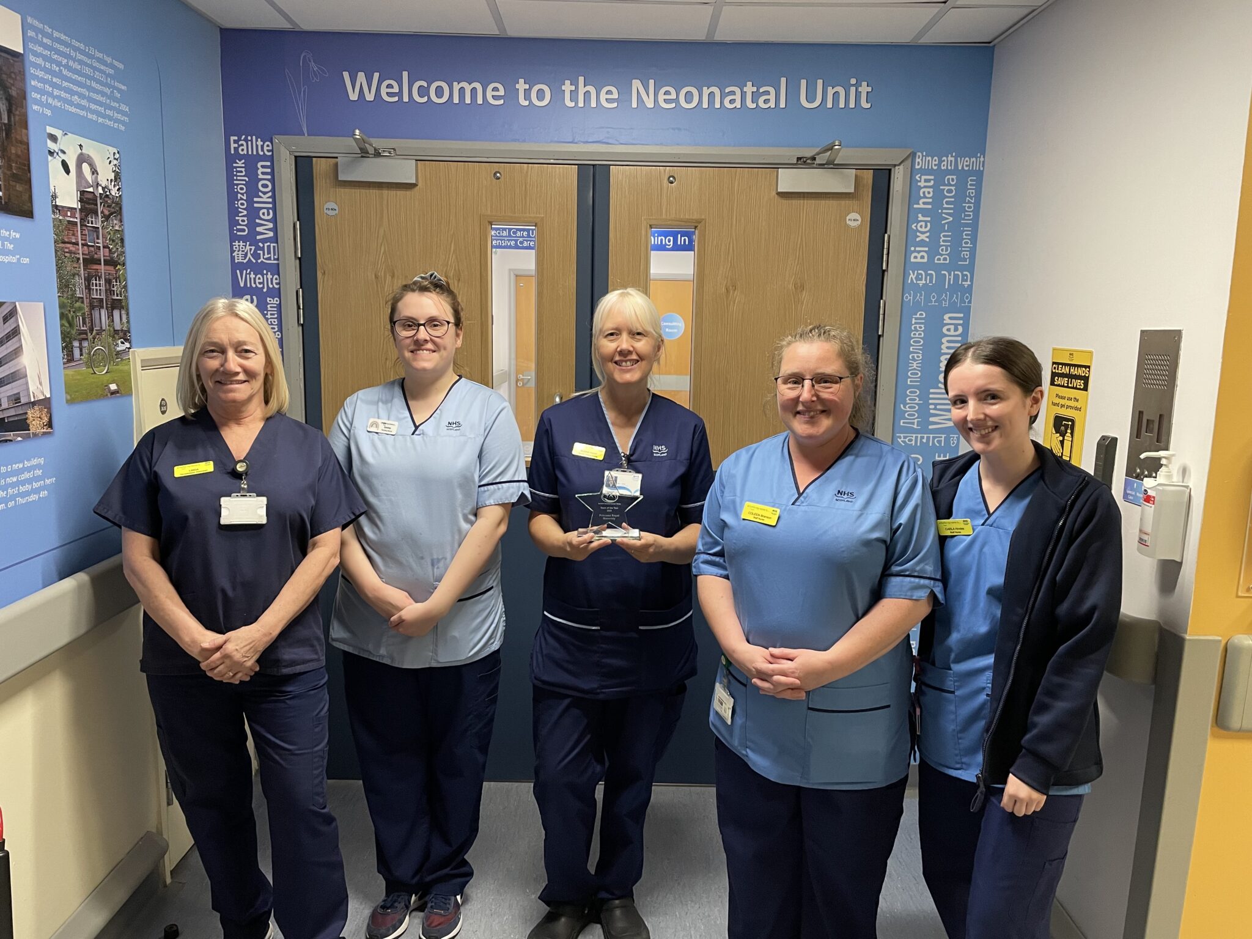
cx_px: 626
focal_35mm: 26
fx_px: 940
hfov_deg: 67.3
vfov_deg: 53.1
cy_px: 470
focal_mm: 4.2
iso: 160
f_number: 1.6
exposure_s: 1/50
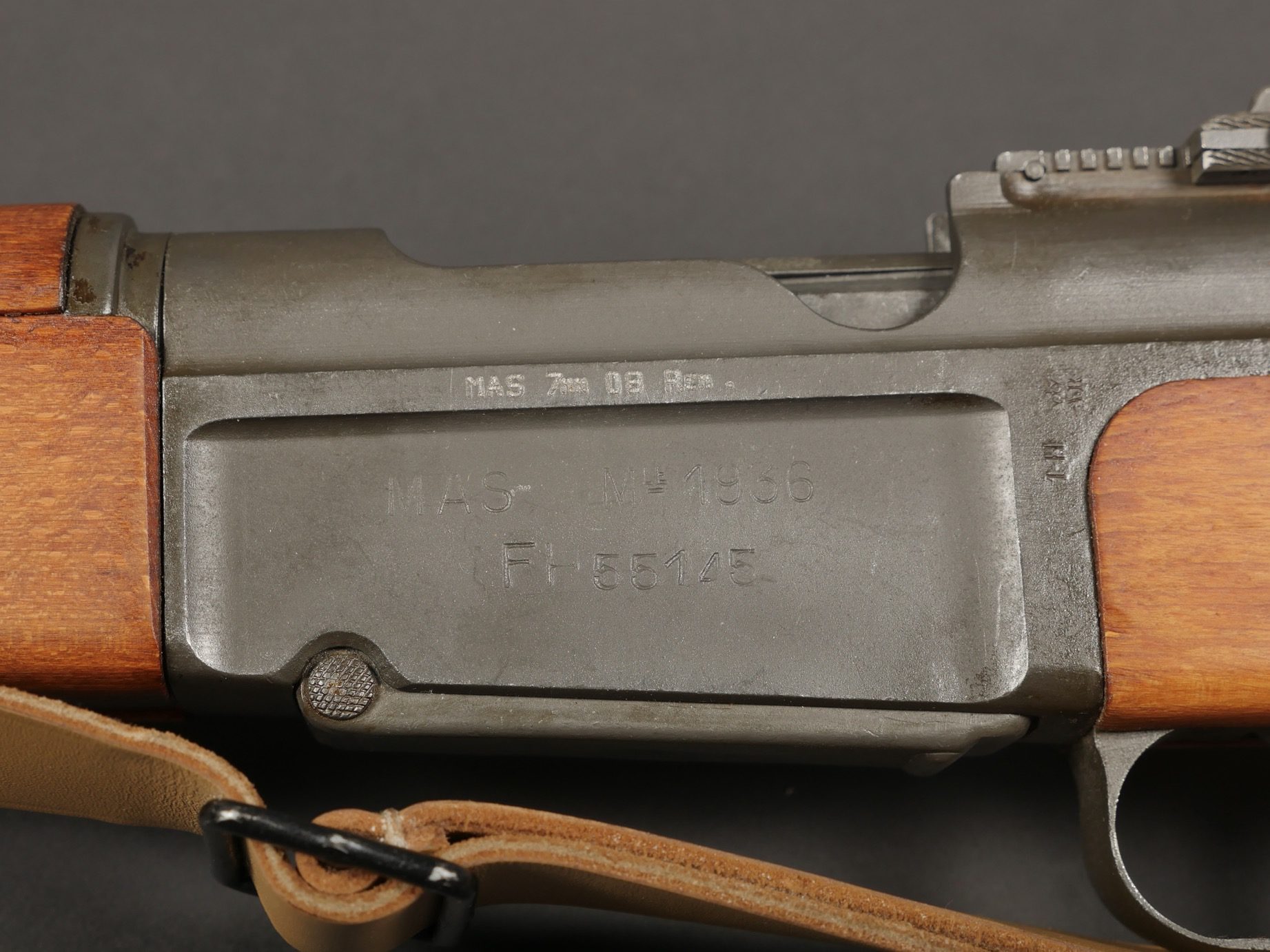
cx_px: 635
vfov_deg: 21.0
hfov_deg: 27.8
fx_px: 2568
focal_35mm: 70
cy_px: 476
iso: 200
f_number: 5.6
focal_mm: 35
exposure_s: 1/250
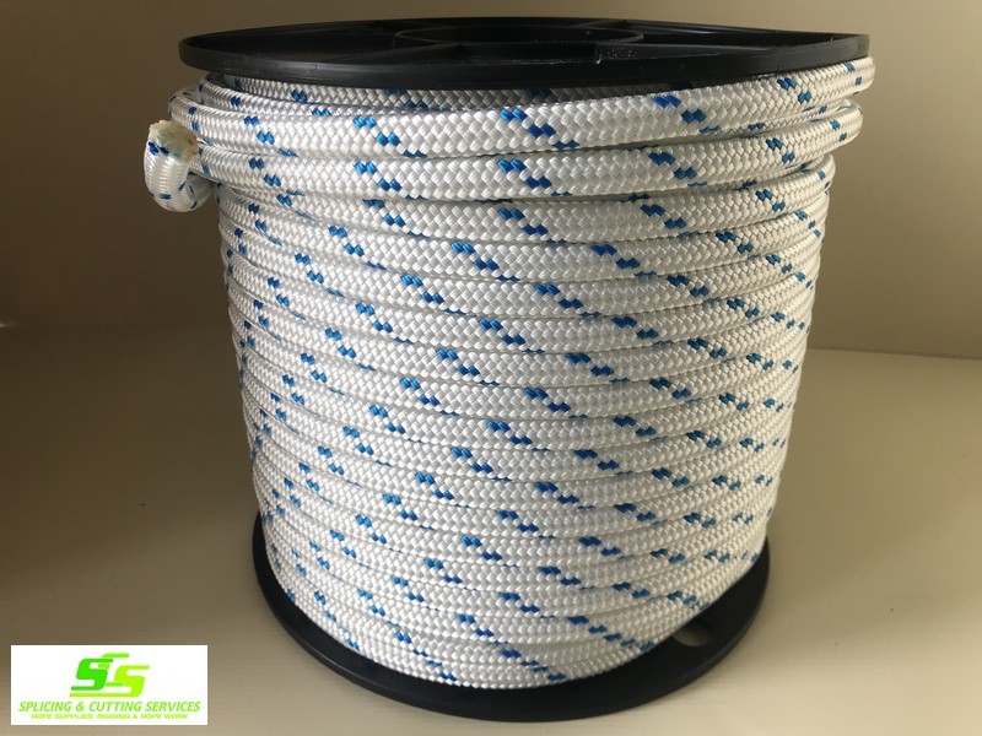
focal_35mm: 28
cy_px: 368
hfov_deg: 63.4
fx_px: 794
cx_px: 491
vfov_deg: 49.7
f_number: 1.8
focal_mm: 3.99
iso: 25
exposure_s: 1/100
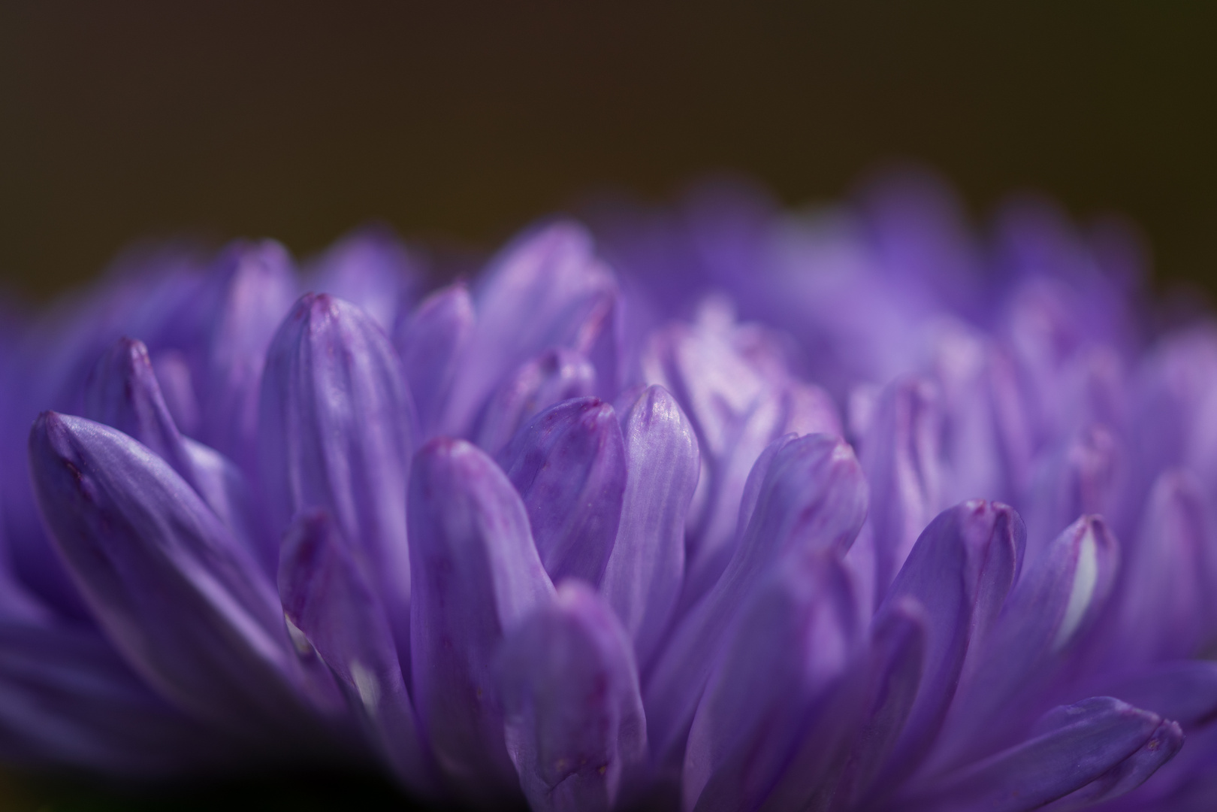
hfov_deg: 13.1
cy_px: 406
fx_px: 5307
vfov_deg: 8.7
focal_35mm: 157
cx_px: 608
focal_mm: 105
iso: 160
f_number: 4
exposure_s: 1/3200
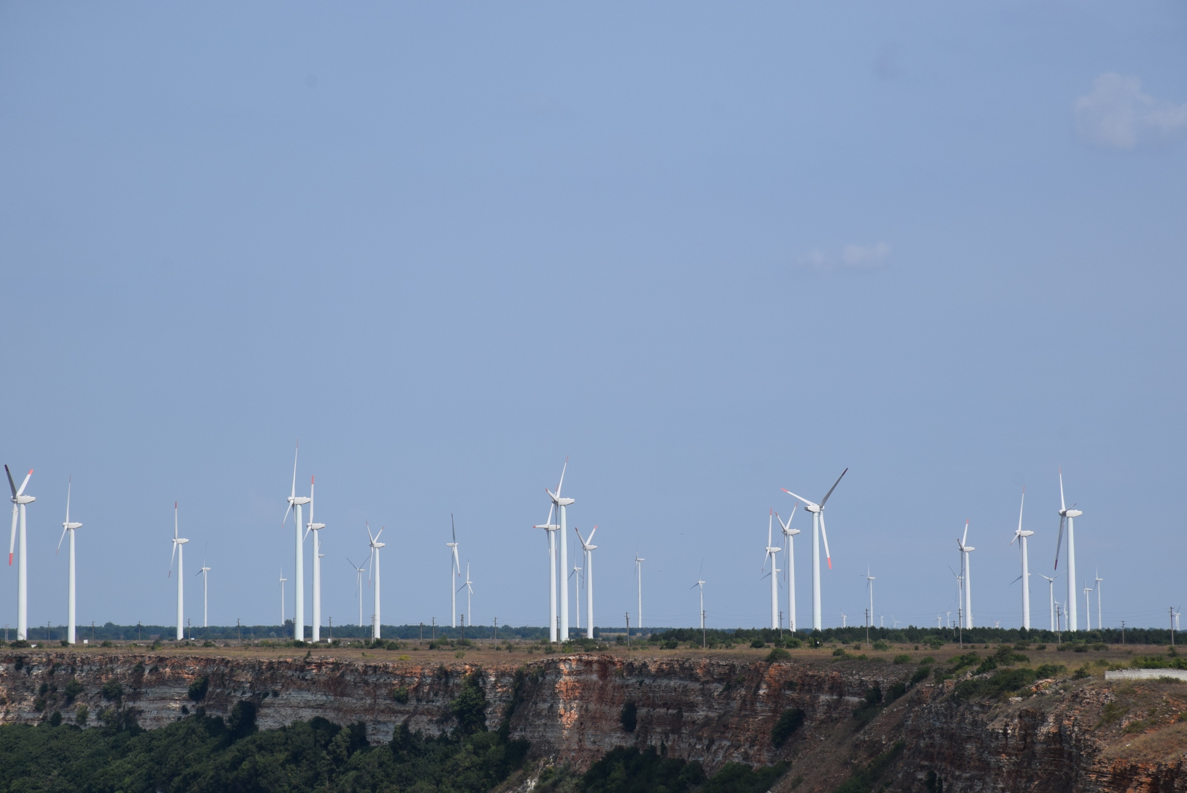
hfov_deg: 11.8
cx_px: 594
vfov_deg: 7.9
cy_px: 396
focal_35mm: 174
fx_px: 5741
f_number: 11
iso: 200
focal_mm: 116
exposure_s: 1/500
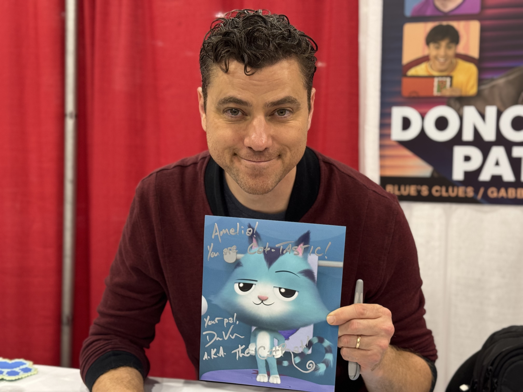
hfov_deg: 39.7
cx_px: 262
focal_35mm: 48
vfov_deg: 30.3
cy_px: 196
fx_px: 725
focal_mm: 6.76
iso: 200
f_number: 1.78
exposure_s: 1/40
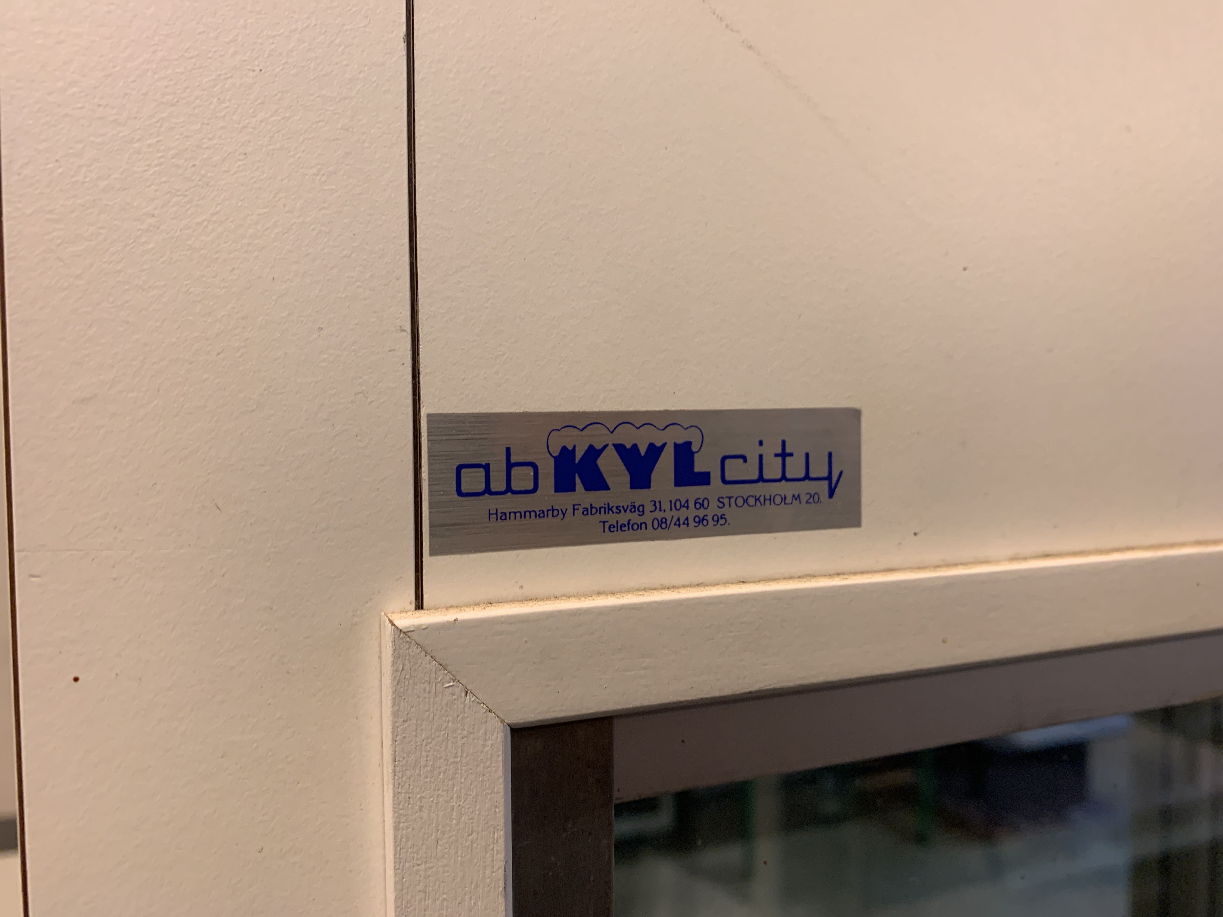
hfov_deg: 67.3
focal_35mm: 26
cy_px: 458
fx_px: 919
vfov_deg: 53.1
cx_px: 612
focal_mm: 4.25
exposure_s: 1/100
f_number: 1.8
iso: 80
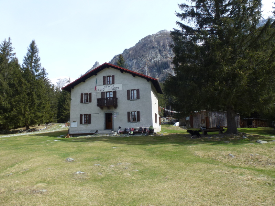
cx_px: 138
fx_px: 191
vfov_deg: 56.8
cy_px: 103
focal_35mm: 24
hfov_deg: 71.6
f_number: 4
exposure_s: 1/400
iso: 100
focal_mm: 4.3
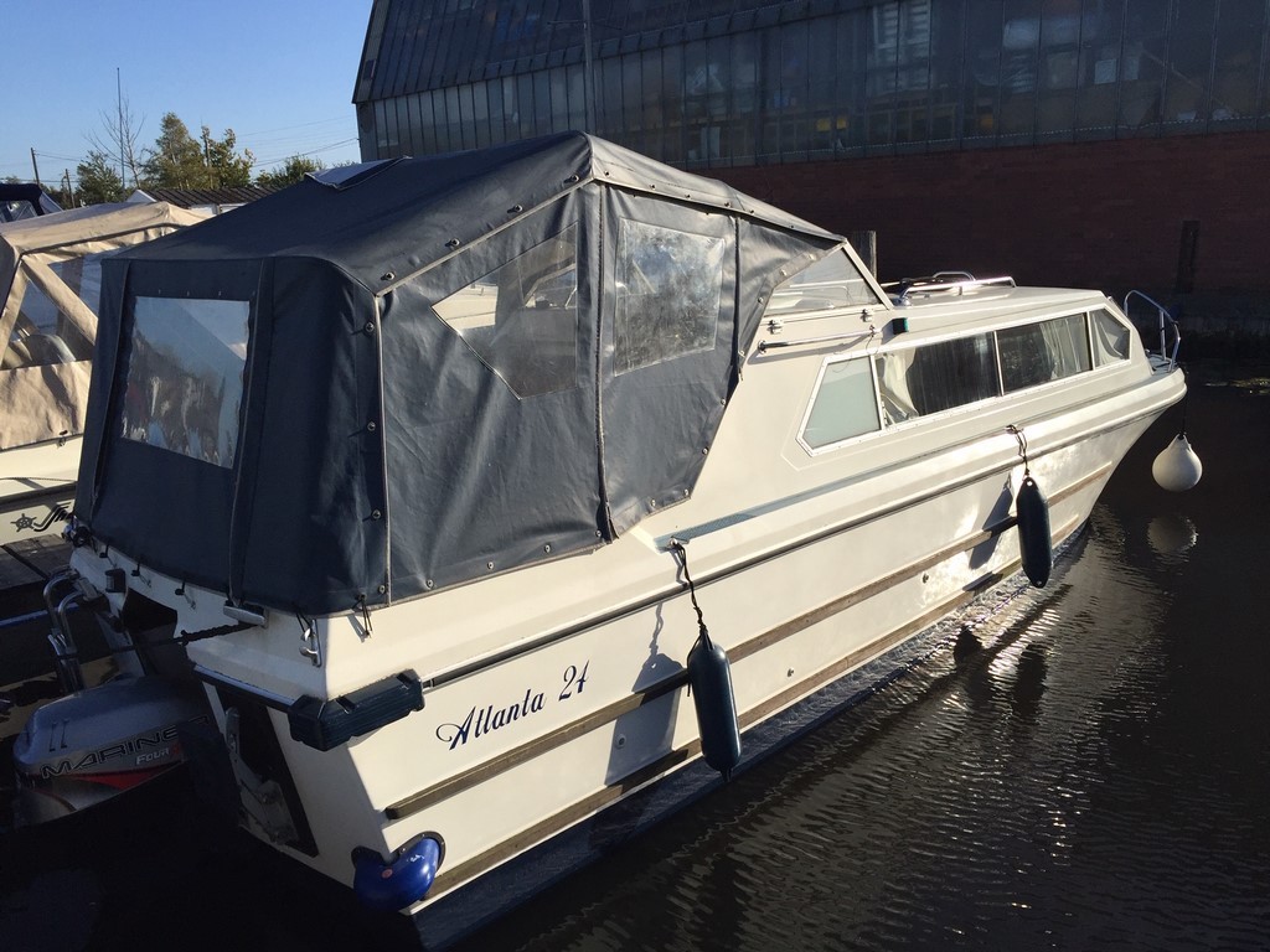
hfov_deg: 61.7
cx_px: 635
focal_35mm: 29
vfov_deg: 48.2
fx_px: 1064
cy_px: 476
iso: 32
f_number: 2.2
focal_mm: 4.15
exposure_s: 1/2825
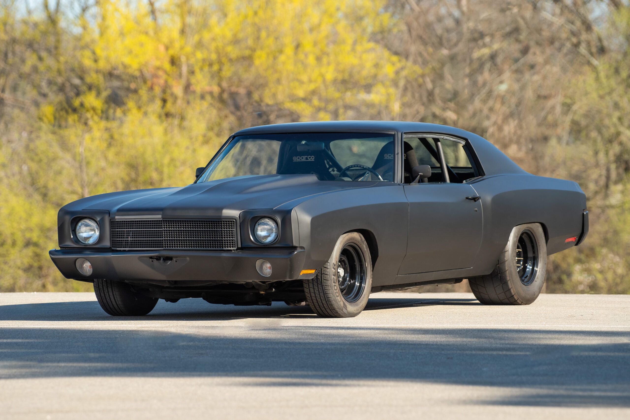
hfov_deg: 7.6
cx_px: 315
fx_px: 4727
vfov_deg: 5.1
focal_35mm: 270
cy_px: 210
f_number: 5.6
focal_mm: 270
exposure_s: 1/1000
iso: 640
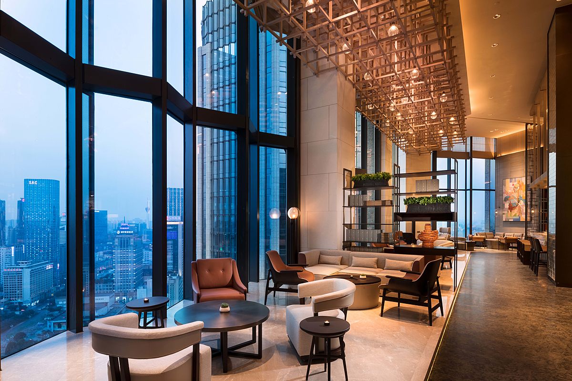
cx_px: 286
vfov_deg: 64.6
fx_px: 302
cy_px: 190
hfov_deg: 86.9
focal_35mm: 19
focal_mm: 19
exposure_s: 1/1.25
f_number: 16
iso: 250
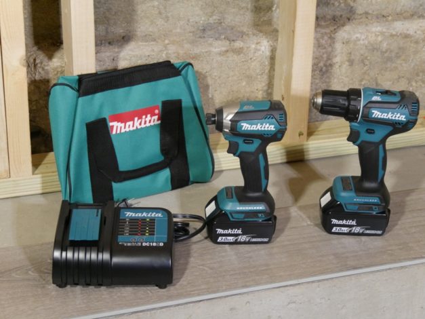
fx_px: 982
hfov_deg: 24.4
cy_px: 160
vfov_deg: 18.4
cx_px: 212
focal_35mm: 80
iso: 3200
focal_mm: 40
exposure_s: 1/80
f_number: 4.7
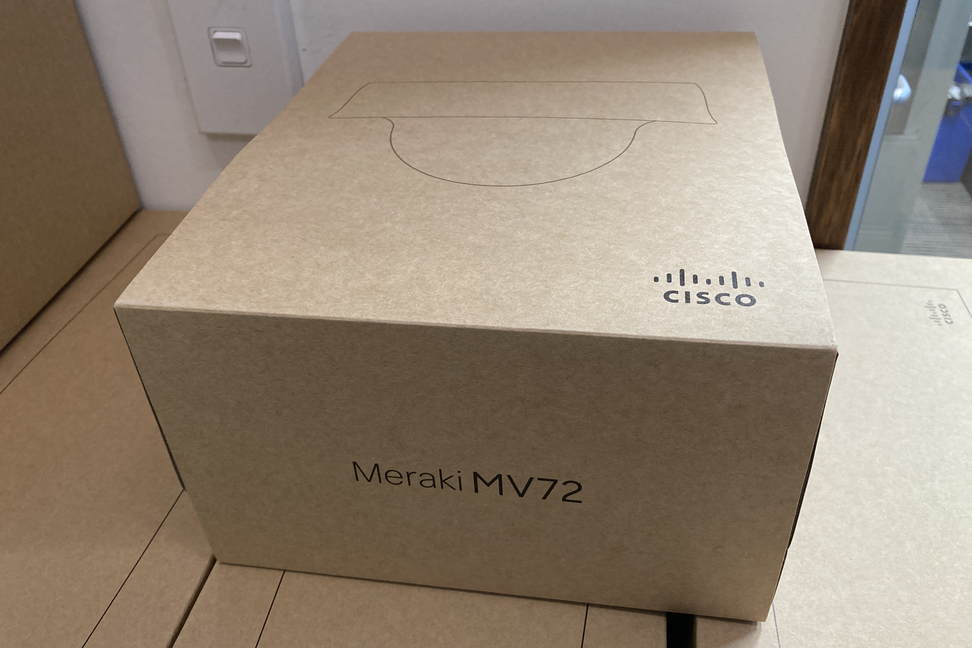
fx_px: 810
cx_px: 490
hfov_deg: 61.9
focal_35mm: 30
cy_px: 332
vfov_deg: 43.6
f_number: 1.8
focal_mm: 3.99
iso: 160
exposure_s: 1/50
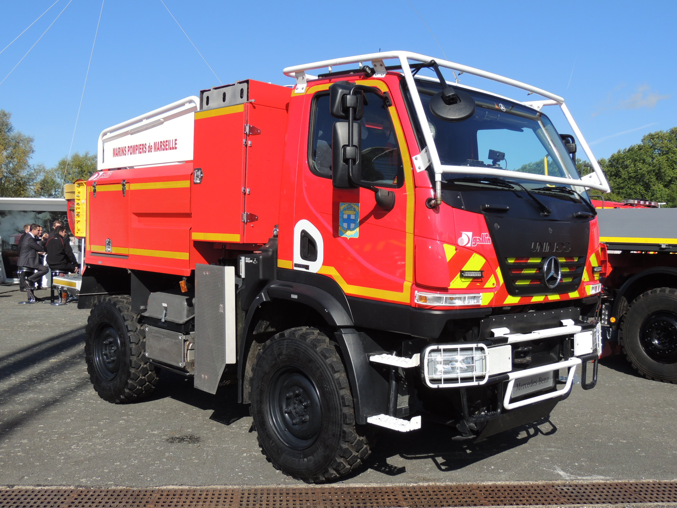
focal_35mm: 35
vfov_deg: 40.7
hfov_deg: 52.6
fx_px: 685
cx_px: 338
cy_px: 254
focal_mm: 6.2
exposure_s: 1/1250
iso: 100
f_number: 3.6
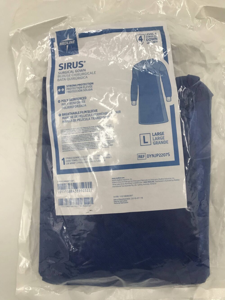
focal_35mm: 28
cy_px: 150
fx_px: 243
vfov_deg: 63.4
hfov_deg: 49.8
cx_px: 112
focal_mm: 3.99
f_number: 1.8
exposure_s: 1/40
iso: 25
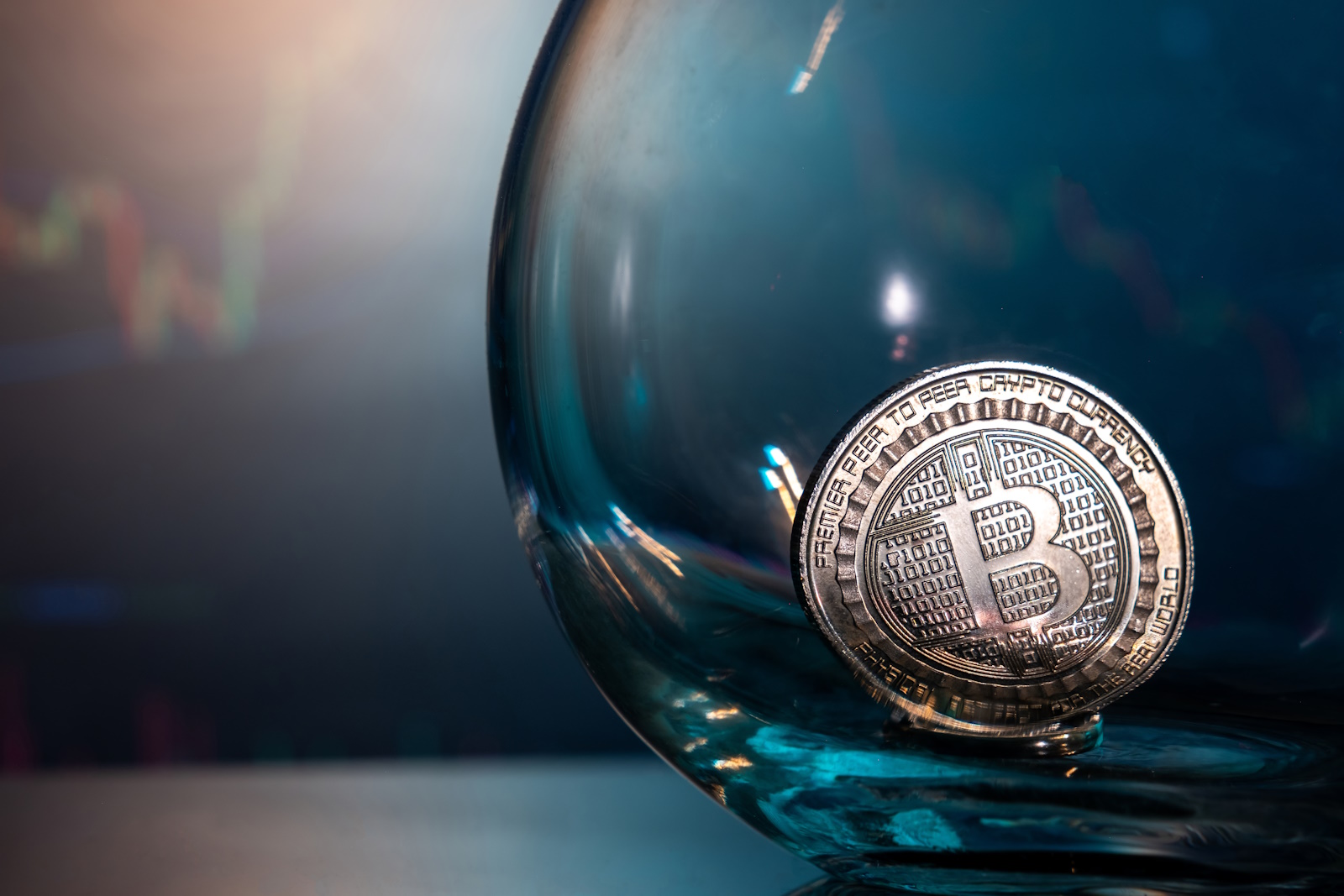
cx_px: 672
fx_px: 4480
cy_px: 448
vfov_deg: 11.4
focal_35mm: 120
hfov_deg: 17.1
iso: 200
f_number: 6.4
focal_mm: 80
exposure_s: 1/2
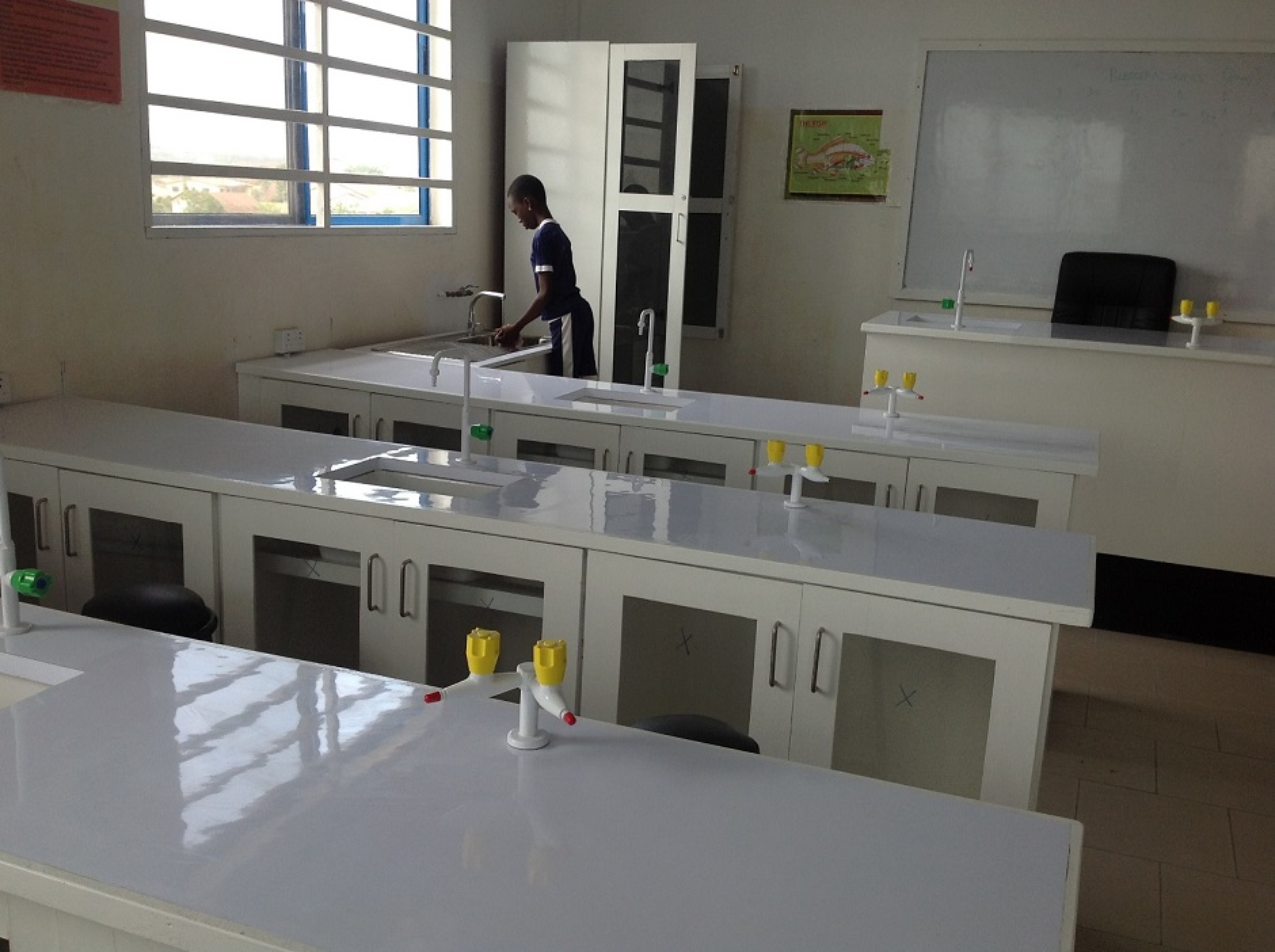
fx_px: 1287
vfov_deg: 40.6
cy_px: 476
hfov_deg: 52.7
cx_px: 638
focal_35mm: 35
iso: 80
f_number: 2.4
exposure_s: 1/178
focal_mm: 4.28
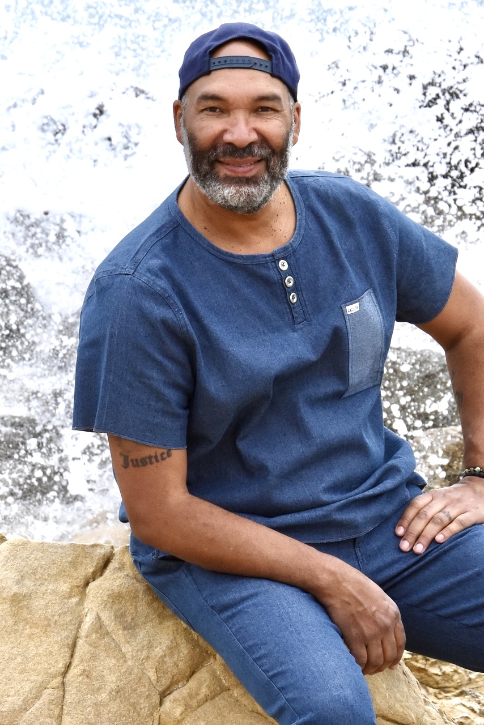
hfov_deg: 13.0
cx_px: 242
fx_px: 2116
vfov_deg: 19.5
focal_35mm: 105
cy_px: 362
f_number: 9
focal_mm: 70
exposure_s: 1/1250
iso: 640
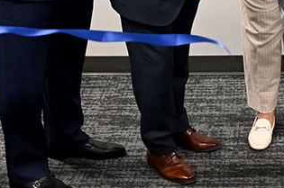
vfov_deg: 10.9
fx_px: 977
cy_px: -21
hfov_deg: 16.4
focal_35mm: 124
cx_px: 235
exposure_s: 1/125
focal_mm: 26
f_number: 4
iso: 2200
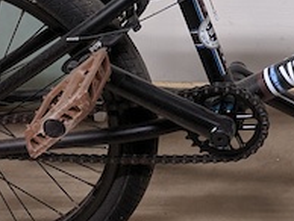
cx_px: 339
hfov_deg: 17.6
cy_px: -70
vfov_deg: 13.4
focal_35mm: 107
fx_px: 910
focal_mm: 4.67
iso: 317
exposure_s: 1/60
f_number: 2
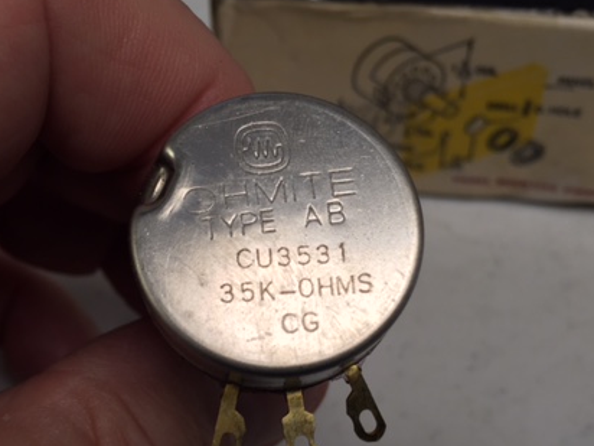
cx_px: 280
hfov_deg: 42.1
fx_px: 772
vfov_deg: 32.0
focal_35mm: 45
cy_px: 279
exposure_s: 1/40
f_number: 2.2
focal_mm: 4.15
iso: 32
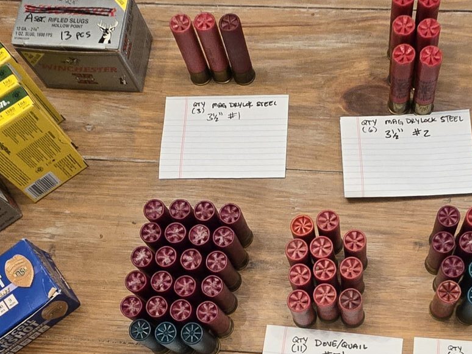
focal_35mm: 43
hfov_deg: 43.3
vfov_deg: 31.7
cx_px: 312
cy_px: 331
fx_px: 586
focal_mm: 2.2
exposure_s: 1/60
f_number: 2.2
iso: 640
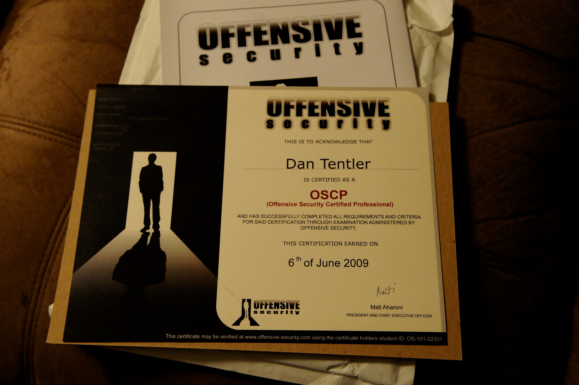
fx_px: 675
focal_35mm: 42
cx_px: 290
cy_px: 192
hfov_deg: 46.4
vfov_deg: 31.8
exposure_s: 1/40
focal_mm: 28
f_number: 5
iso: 1600
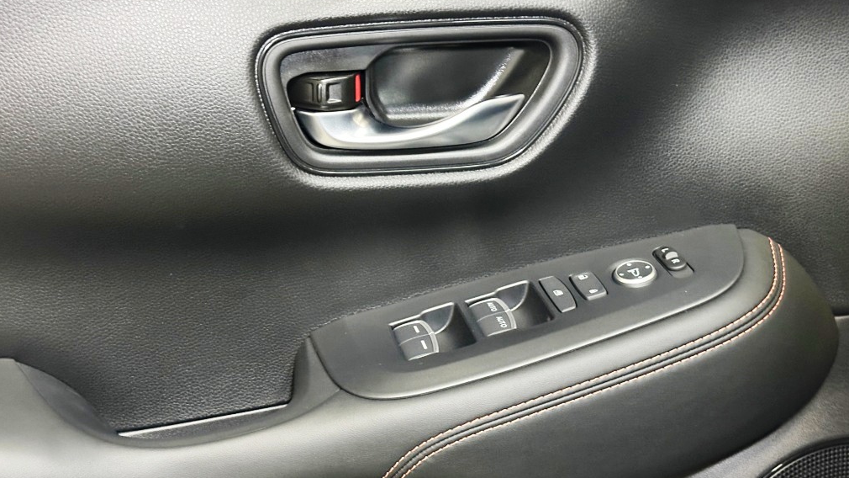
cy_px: 298
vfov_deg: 22.6
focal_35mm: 53
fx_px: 1193
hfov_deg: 39.2
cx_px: 428
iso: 640
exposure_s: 1/30
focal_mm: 6.86
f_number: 1.78
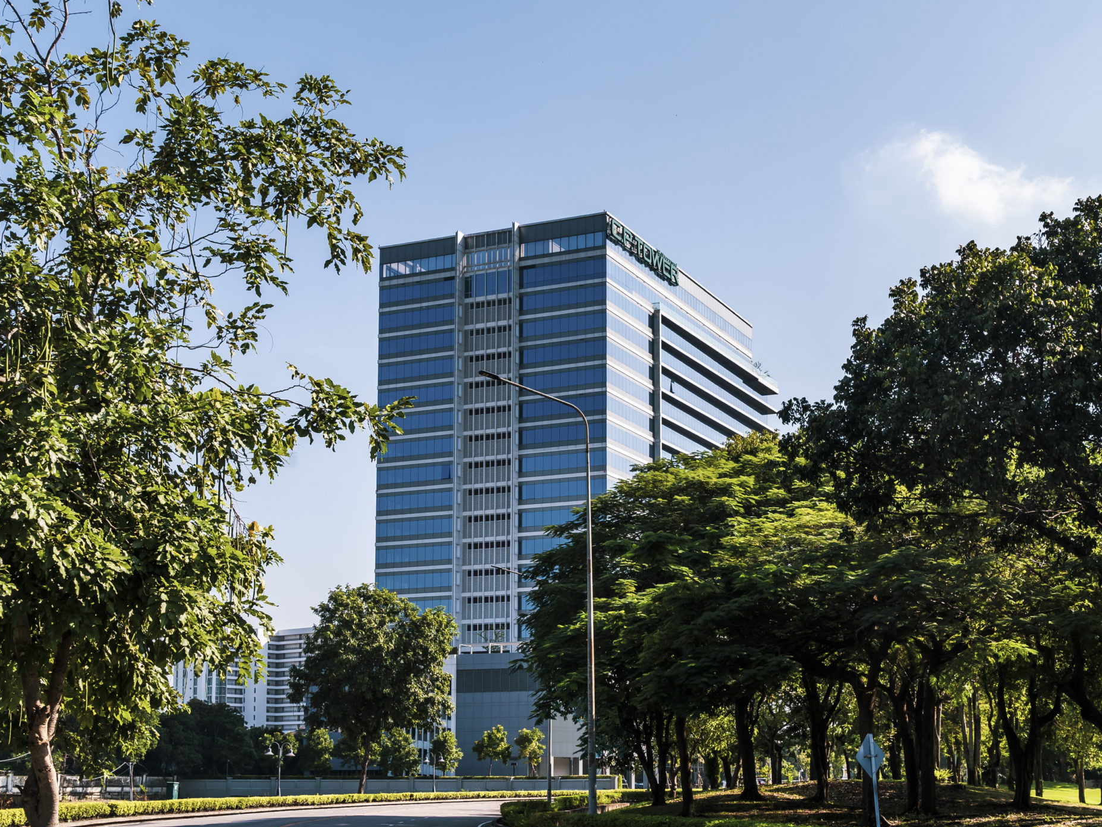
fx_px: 1528
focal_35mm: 48
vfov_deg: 30.2
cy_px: 476
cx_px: 615
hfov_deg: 39.6
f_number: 8
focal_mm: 36
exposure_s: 1/800
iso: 500
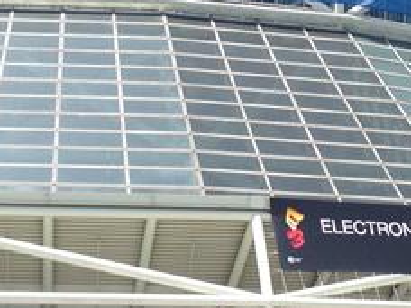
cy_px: 68
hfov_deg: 13.2
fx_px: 1781
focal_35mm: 150
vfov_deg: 9.9
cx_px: 176
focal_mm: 4.28
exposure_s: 1/1346
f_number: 2.4
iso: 50
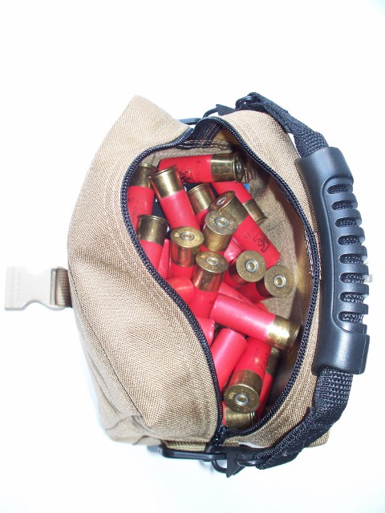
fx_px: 534
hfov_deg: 39.7
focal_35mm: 36
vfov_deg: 51.4
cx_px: 192
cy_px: 256
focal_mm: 7.54
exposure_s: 1/60
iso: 160
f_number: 2.8
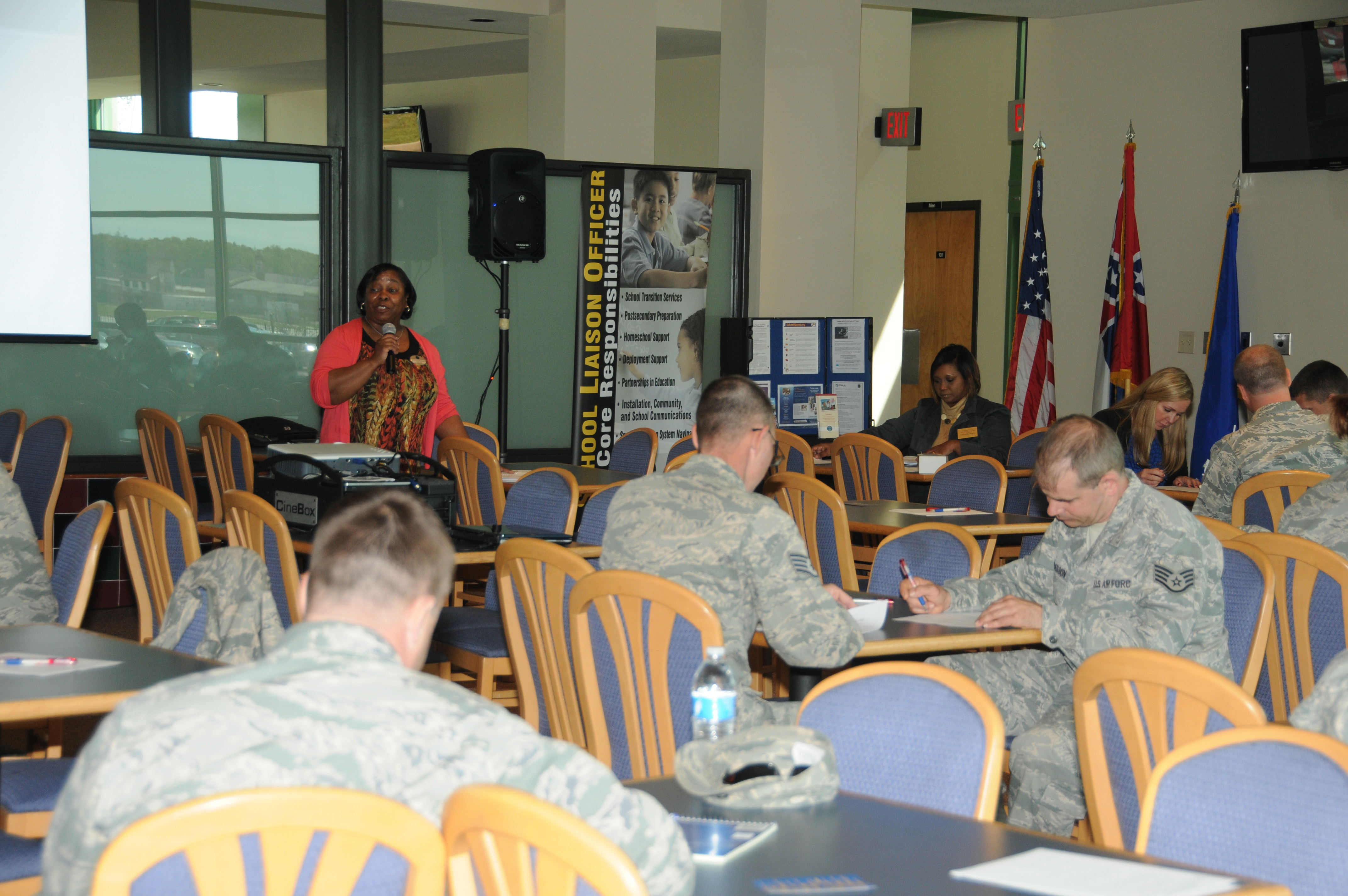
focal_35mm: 75
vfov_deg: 18.1
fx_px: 2805
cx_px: 674
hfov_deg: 27.0
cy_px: 448
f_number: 4.8
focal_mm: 50
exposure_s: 1/200
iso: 400
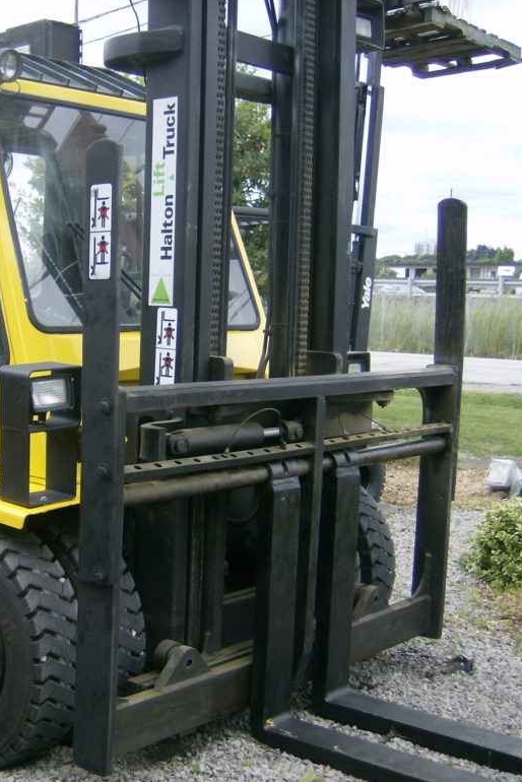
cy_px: 392
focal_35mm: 50
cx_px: 78
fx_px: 1086
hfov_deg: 26.3
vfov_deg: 39.6
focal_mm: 6
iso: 100
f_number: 2.8
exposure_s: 1/372
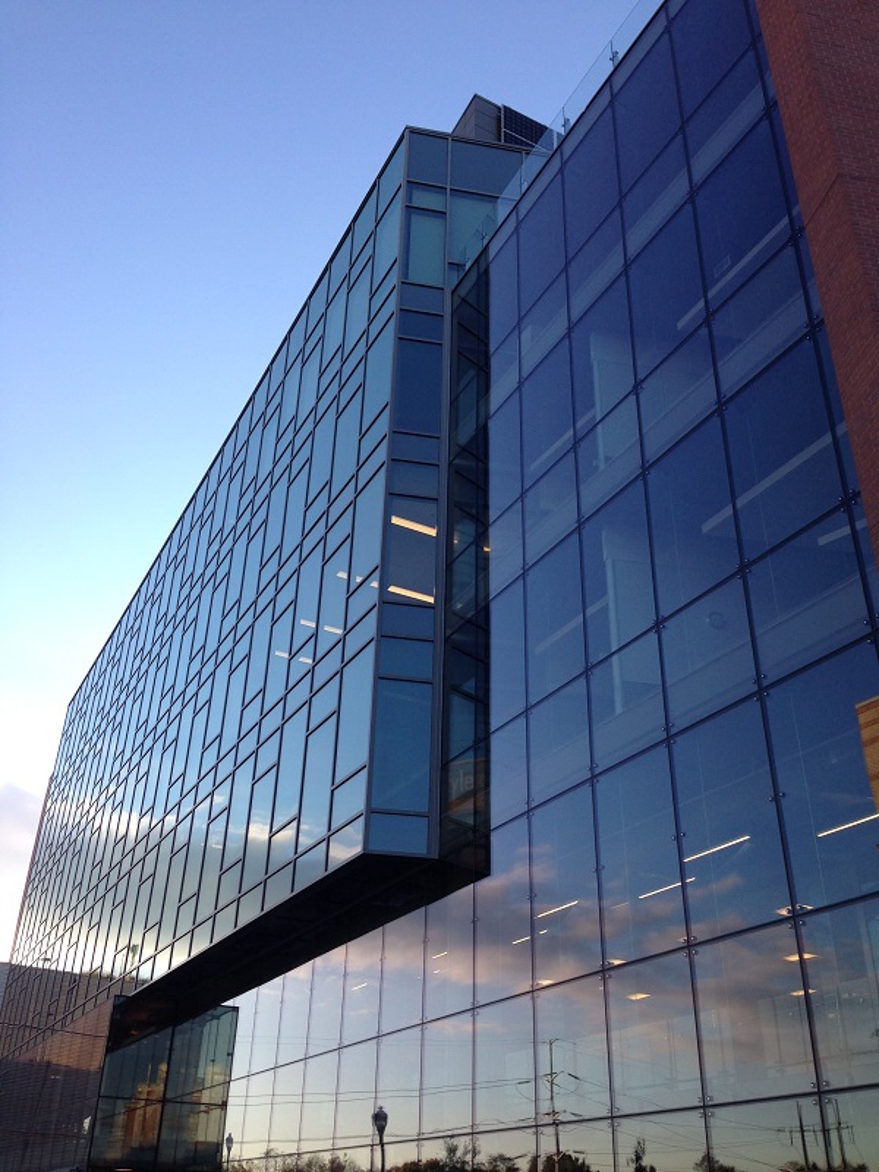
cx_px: 440
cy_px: 586
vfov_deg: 55.4
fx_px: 1117
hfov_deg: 42.9
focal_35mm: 33
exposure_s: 1/437
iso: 50
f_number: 2.4
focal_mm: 4.12
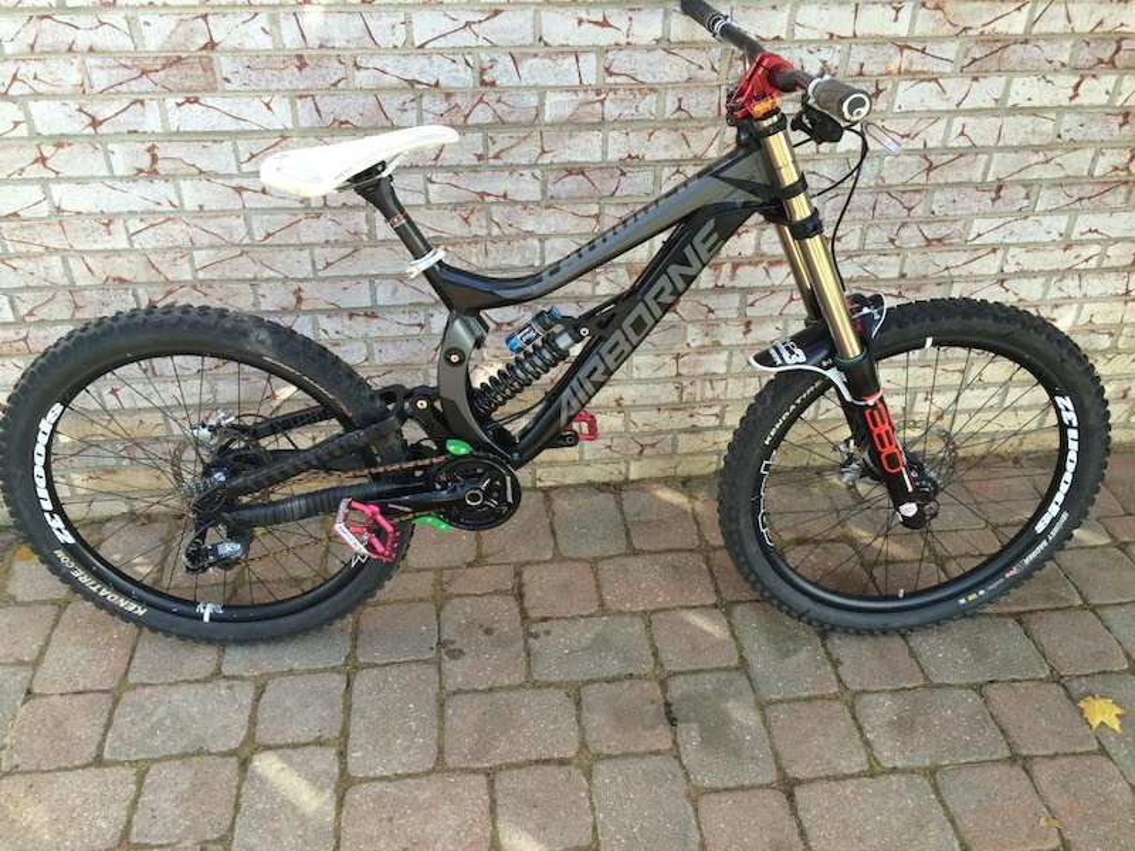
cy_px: 426
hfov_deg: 61.7
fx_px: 951
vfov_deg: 48.2
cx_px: 568
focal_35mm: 29
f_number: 2.2
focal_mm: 4.15
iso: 32
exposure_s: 1/165
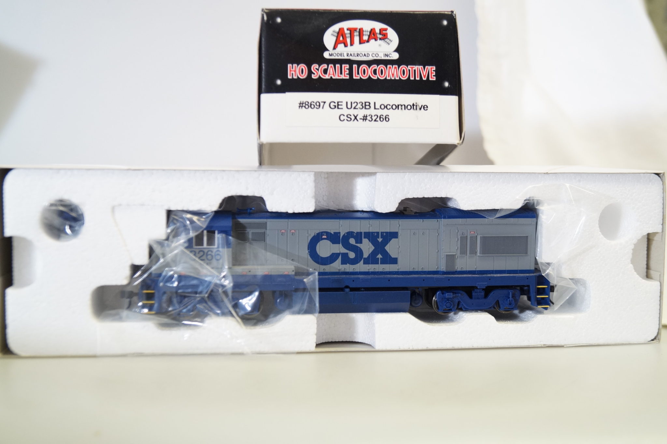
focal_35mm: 42
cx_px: 334
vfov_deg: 31.9
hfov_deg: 46.4
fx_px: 778
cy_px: 222
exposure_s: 1/160
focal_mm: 28
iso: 800
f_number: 4.5
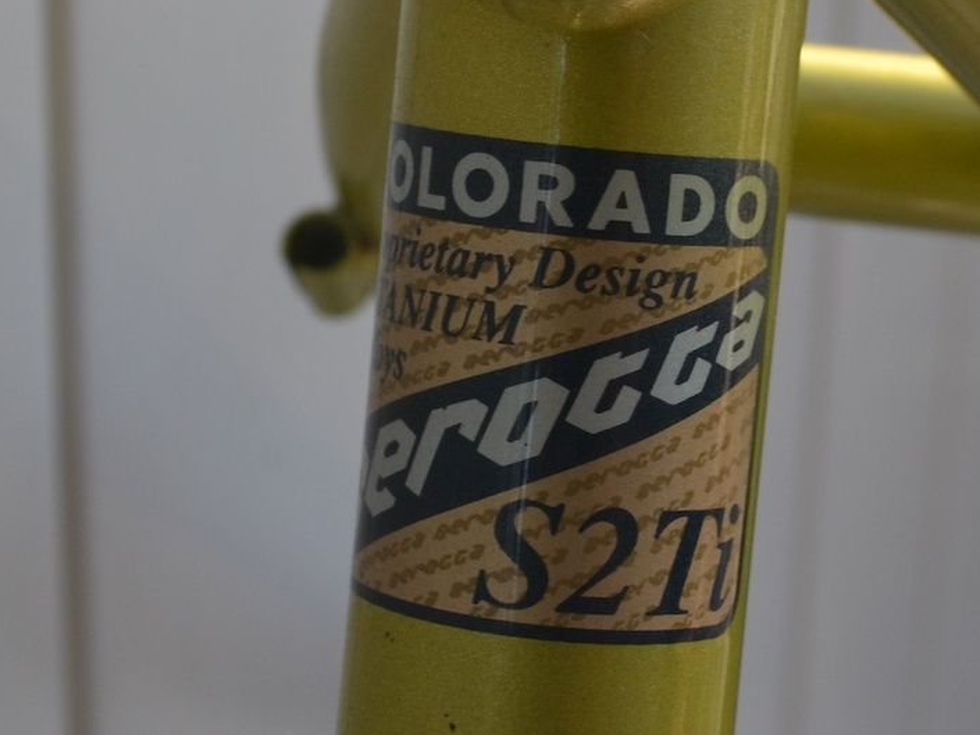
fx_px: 1019
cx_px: 482
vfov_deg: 39.7
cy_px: 367
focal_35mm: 36
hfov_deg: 51.3
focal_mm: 22
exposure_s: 1/125
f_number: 5.6
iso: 160
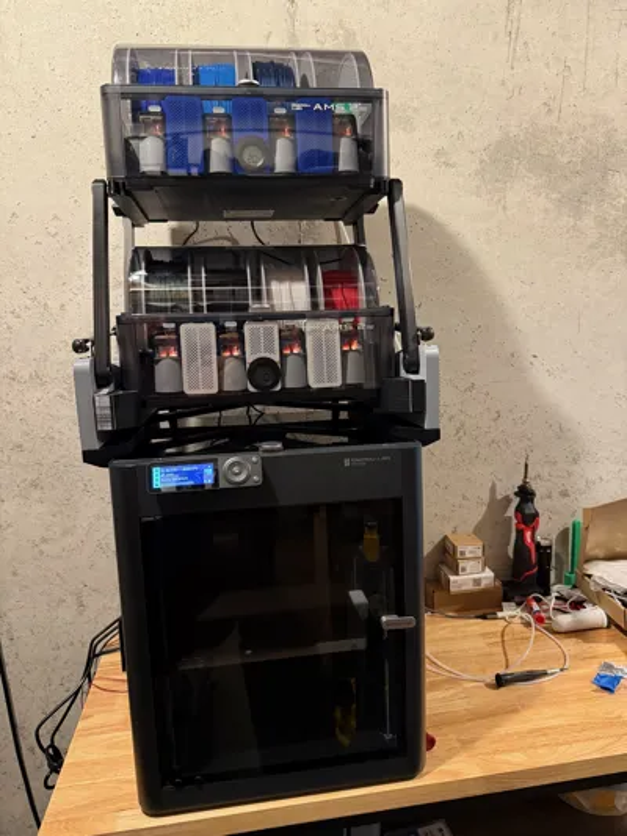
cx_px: 314
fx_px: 579
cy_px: 418
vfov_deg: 71.6
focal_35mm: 24
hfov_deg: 56.8
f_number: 1.78
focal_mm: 6.76
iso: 800
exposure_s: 1/40
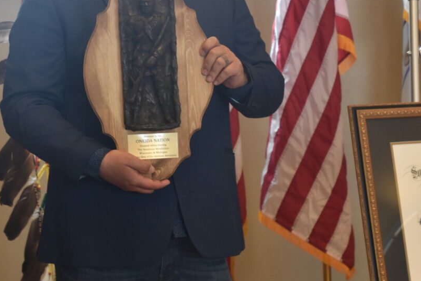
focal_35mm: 126
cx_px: 232
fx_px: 1473
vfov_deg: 10.8
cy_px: 72
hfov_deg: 16.3
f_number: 4.8
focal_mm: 44
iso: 400
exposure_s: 1/60
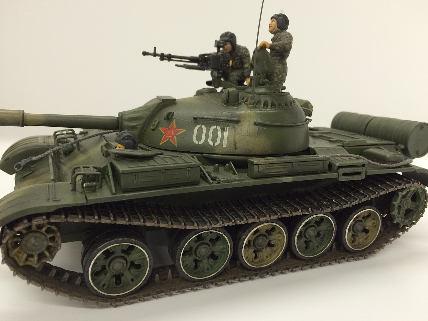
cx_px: 214
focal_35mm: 29
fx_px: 359
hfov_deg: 61.7
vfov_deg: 48.2
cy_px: 160
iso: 125
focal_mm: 4.15
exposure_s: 1/30
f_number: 2.2
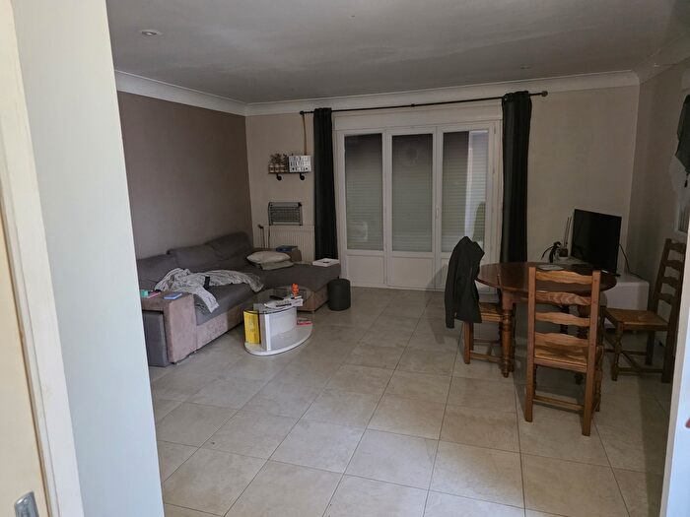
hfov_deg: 73.9
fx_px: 458
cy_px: 258
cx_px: 345
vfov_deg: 58.9
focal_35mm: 23
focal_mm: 6.3
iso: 800
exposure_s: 1/120
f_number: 1.7
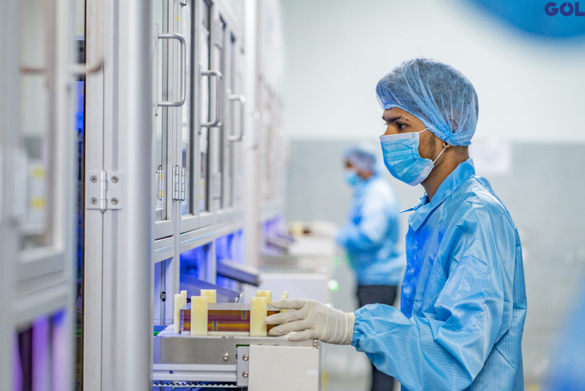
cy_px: 210
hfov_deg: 21.2
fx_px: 1561
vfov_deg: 14.3
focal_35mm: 96
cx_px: 285
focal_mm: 85
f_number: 2.8
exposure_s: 1/250
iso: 1600
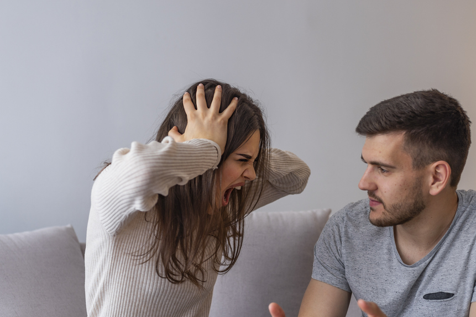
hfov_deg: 38.8
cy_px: 209
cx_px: 274
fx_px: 674
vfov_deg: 26.3
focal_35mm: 51
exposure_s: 1/125
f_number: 2.5
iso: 160
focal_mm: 35
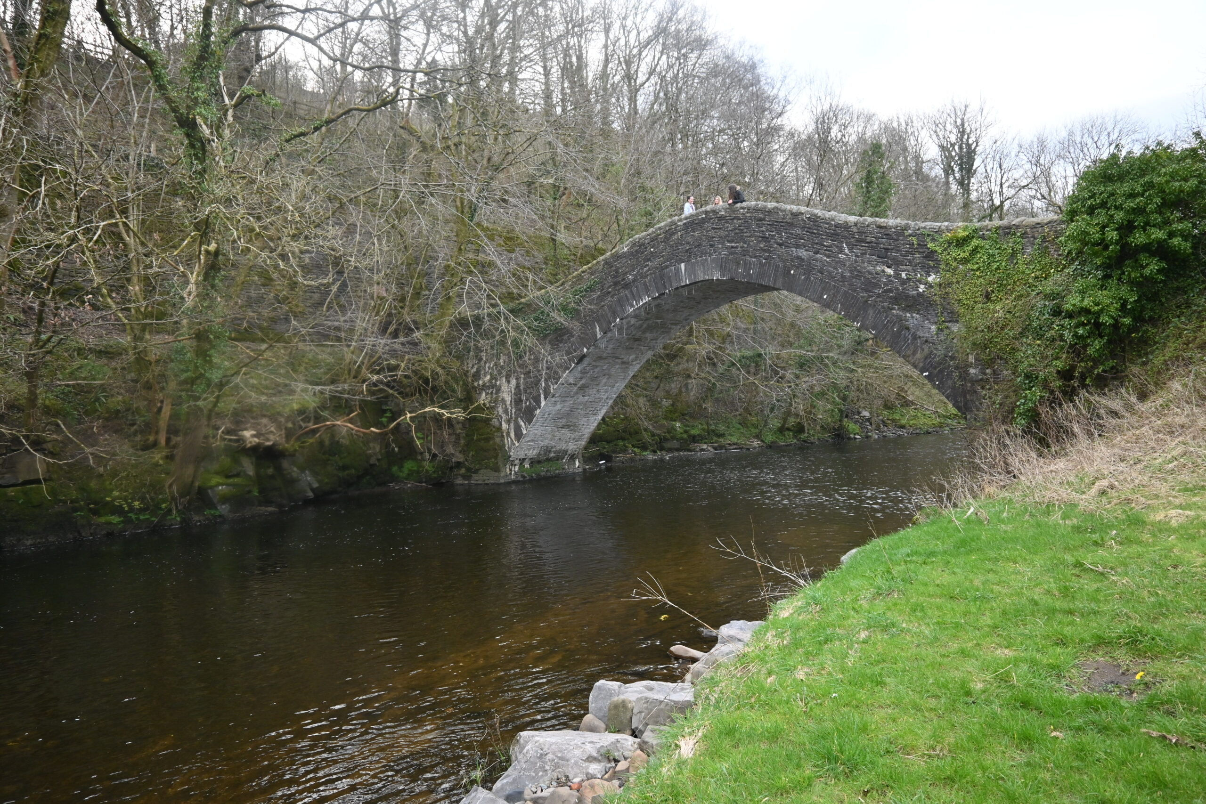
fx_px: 804
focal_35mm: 24
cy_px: 402
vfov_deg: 53.1
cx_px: 603
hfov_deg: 73.7
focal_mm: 16
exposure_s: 1/250
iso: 250
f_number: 4
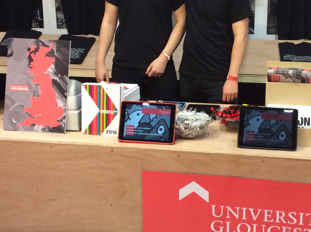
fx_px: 502
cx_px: 198
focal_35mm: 56
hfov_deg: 34.2
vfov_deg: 26.0
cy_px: 93
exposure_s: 1/24
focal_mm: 3.3
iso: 160
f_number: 2.4
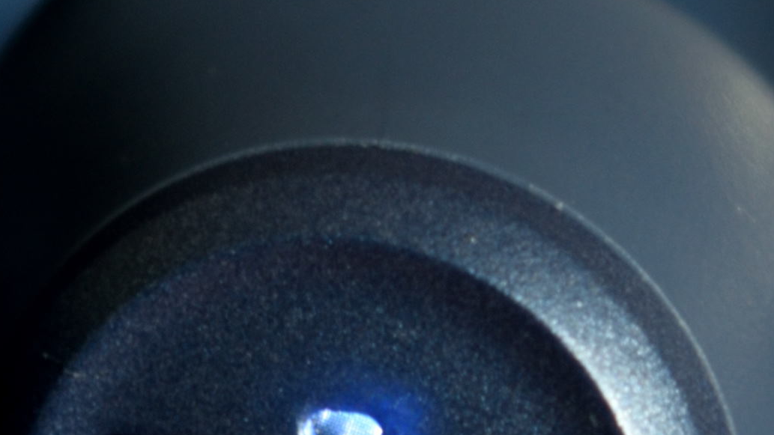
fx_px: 10303
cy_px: 588
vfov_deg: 2.4
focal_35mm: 502
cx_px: 81
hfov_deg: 4.3
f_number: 5.6
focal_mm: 55
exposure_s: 1/1.3
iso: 100
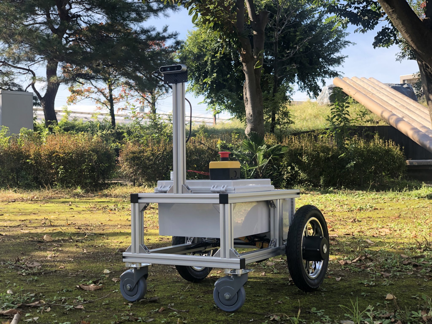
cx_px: 216
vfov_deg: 28.0
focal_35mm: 52
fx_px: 649
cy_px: 162
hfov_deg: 36.8
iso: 16
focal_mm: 6
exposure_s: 1/152
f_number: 2.4
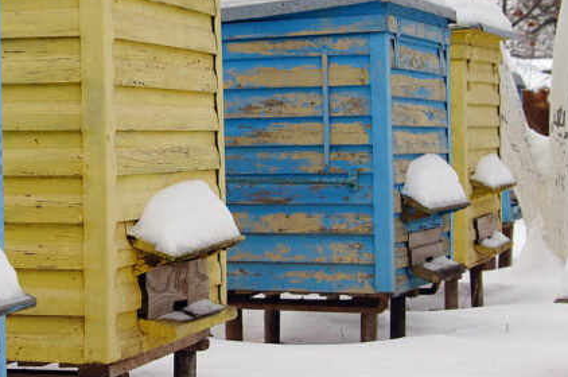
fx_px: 1607
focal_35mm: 102
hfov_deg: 19.7
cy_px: 127
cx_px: 58
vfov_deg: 13.4
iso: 400
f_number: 5
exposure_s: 1/60
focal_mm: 28
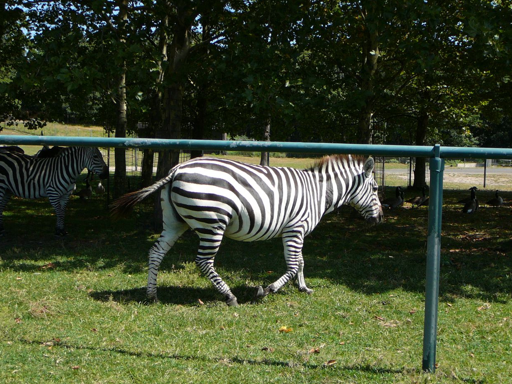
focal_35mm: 54
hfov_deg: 35.6
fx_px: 798
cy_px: 198
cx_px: 257
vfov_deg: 27.0
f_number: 3.4
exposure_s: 1/640
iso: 80
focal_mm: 7.8
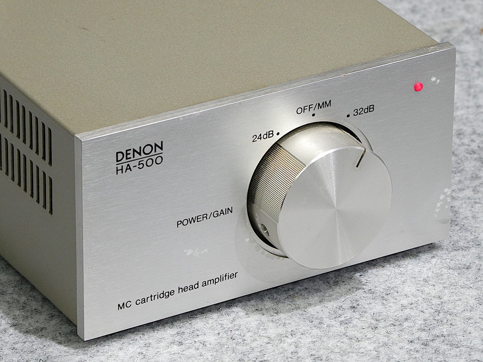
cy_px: 181
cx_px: 242
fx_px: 3488
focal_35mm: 250
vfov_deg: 5.9
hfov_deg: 7.9
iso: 400
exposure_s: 1/13
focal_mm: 44.8
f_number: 5.6
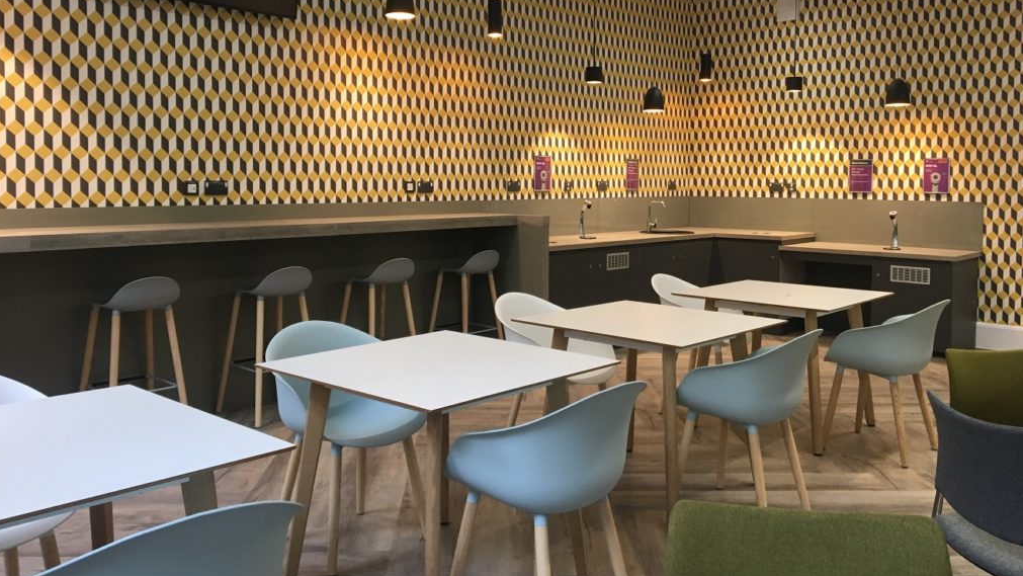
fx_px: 868
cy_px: 208
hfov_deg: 61.0
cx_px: 509
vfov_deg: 36.4
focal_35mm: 32
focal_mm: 4.15
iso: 40
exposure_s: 1/30
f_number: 2.2
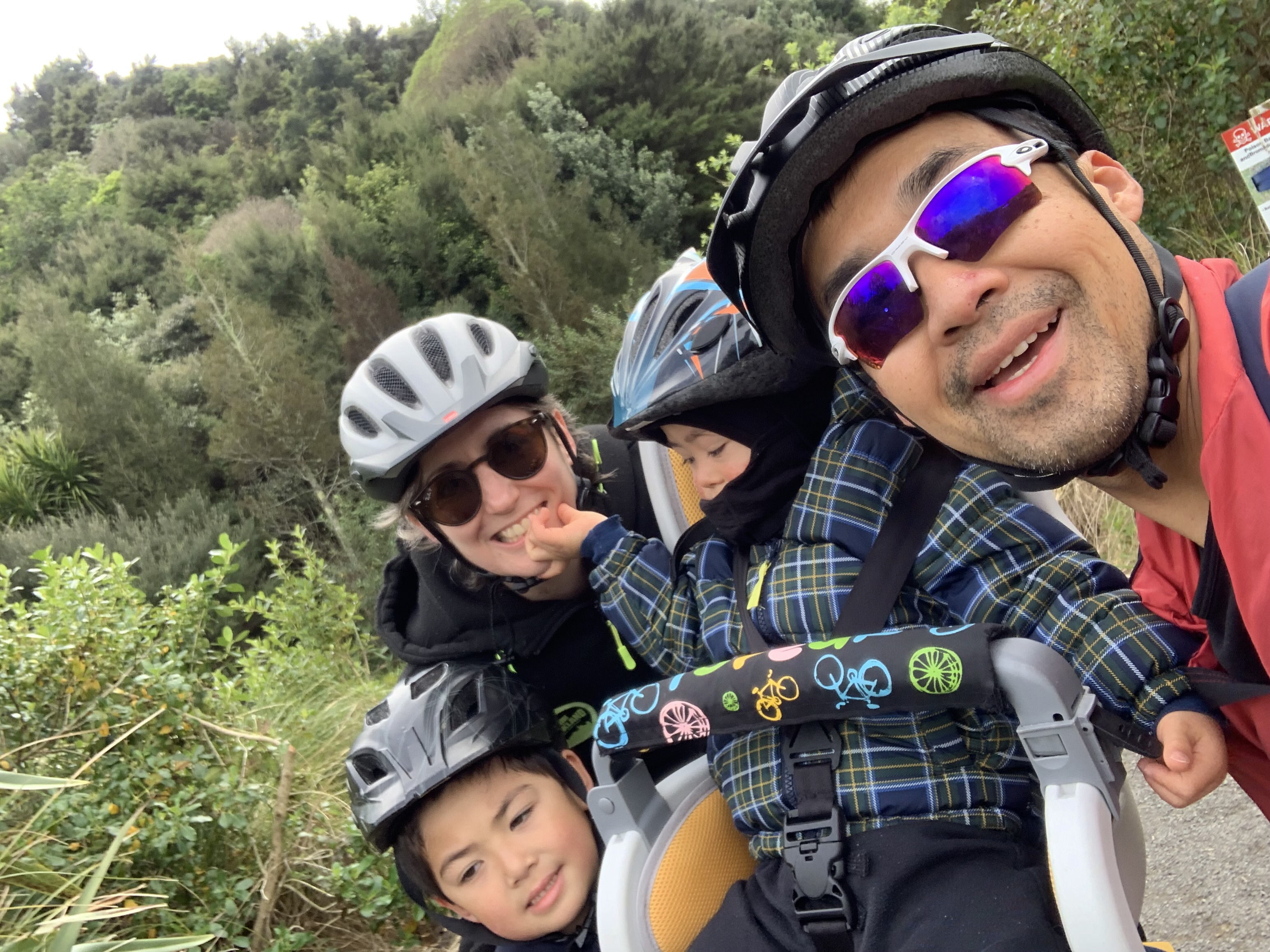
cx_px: 635
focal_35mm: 32
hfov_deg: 56.8
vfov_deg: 44.2
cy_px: 476
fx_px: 1174
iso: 16
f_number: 2.2
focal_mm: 2.87
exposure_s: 1/123
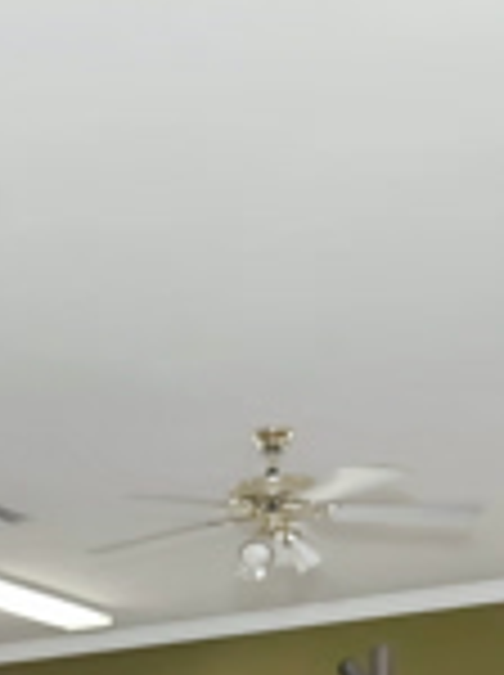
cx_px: -315
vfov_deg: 18.2
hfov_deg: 14.4
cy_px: 1071
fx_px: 1815
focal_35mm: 93
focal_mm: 14.5
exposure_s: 1/60
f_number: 8
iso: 1250
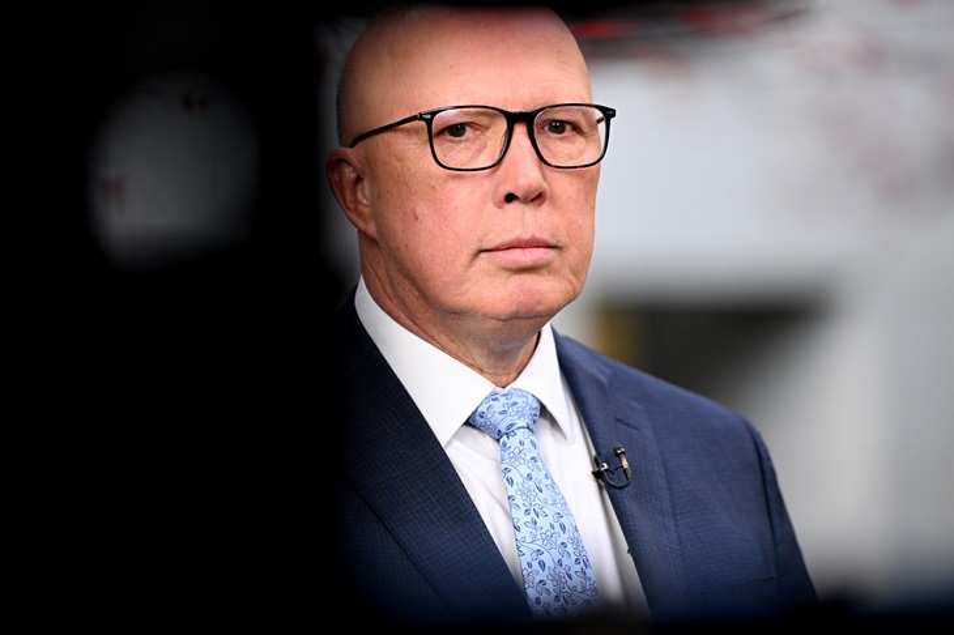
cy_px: 318
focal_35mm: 200
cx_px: 477
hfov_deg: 10.3
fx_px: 5297
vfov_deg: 6.9
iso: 2000
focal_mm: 200
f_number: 2.8
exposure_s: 1/1600
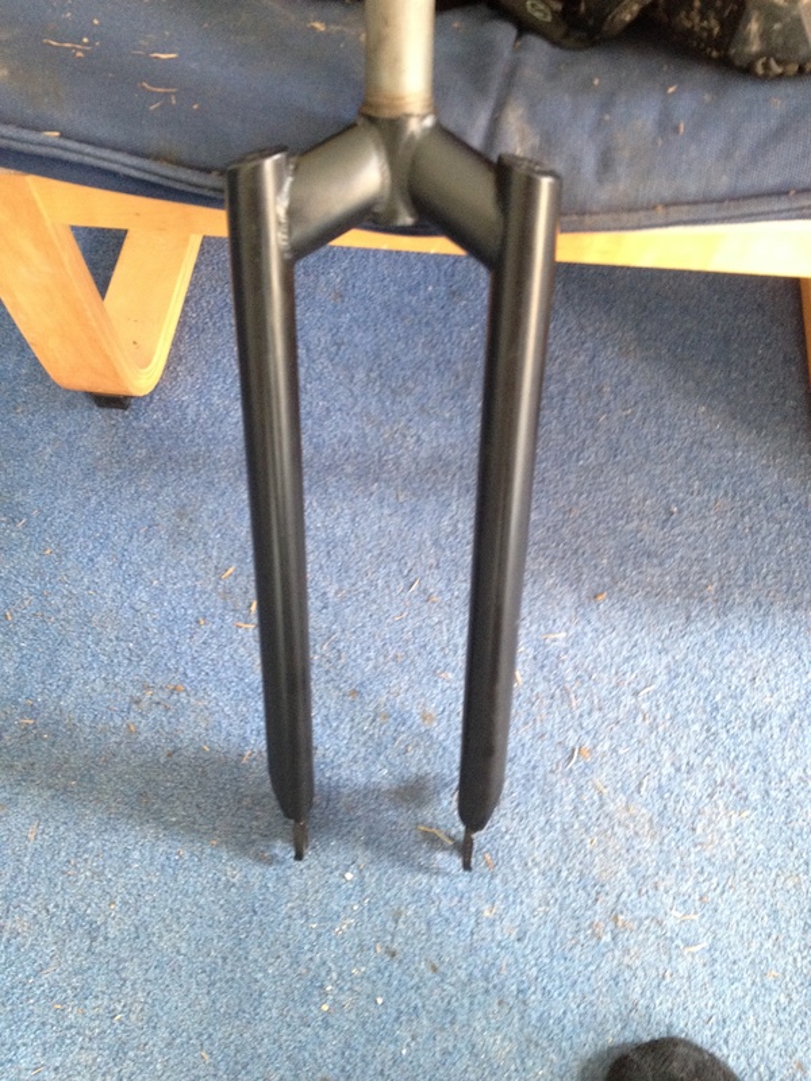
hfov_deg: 40.7
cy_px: 540
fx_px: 1093
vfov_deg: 52.6
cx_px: 406
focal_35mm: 35
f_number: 2.4
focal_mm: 4.28
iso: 250
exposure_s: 1/20
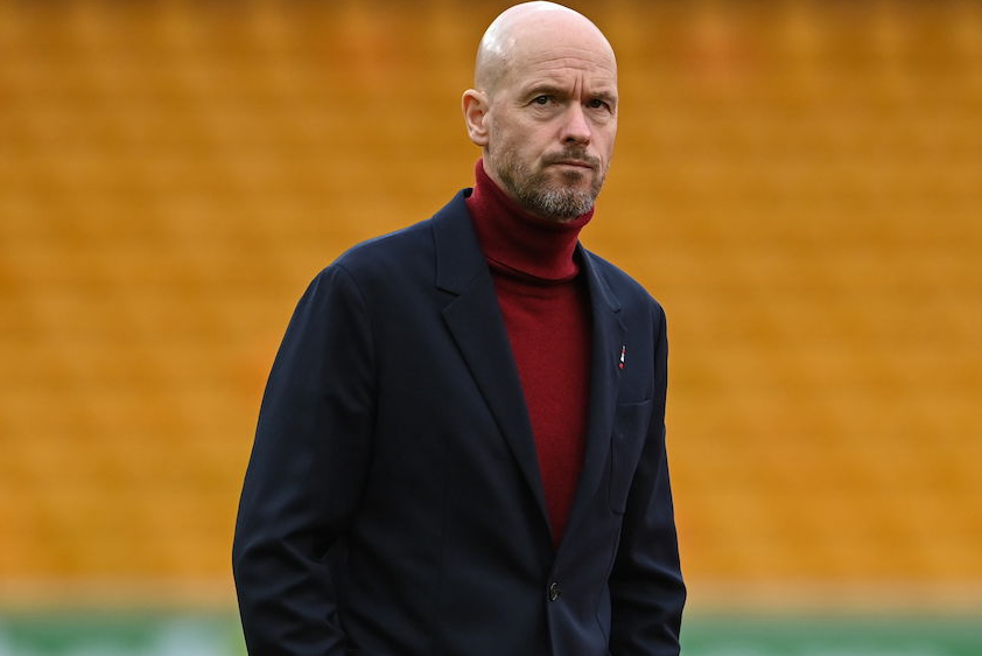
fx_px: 12961
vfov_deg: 2.9
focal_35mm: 475
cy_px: 366
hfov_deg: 4.3
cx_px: 531
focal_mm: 400
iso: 1600
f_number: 4
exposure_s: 1/1600
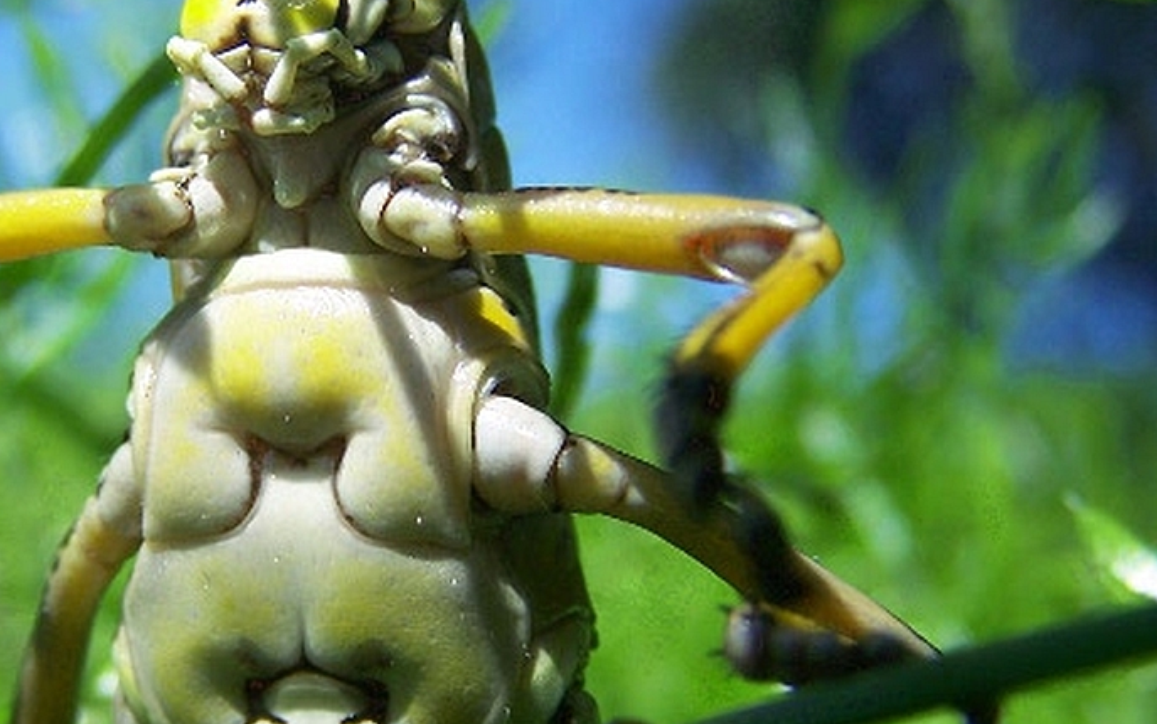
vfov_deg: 17.4
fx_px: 2366
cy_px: 335
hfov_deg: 27.1
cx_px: 296
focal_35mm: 75
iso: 64
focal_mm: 6.3
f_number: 2.8
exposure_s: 1/250
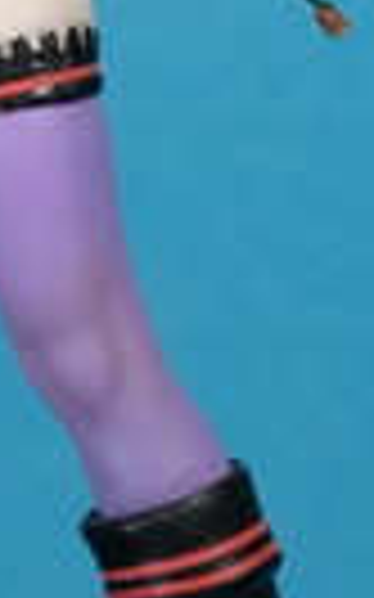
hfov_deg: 2.6
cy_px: 63
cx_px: -234
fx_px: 8098
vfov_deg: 4.2
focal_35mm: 496
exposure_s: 1/7
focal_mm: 60
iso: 400
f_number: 22
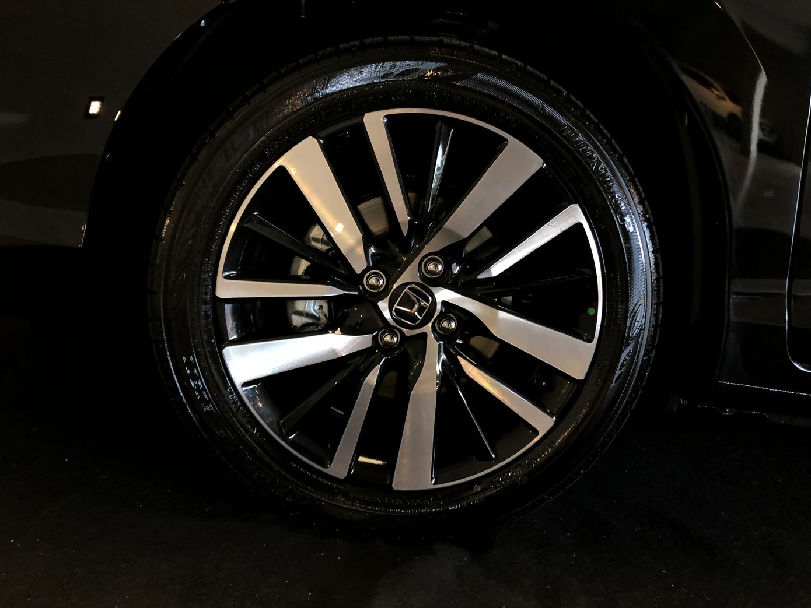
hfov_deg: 61.7
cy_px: 303
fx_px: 680
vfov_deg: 48.2
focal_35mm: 29
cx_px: 405
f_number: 1.8
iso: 40
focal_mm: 4
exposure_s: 1/17
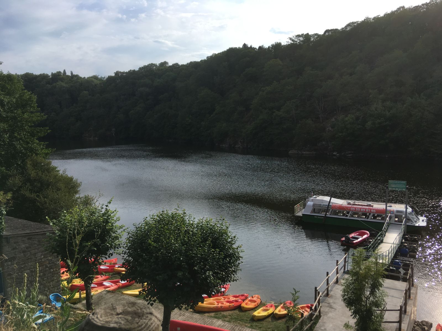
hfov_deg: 61.7
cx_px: 221
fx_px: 370
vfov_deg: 48.2
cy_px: 166
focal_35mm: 29
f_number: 2.2
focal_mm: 4.15
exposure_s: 1/1425
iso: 25
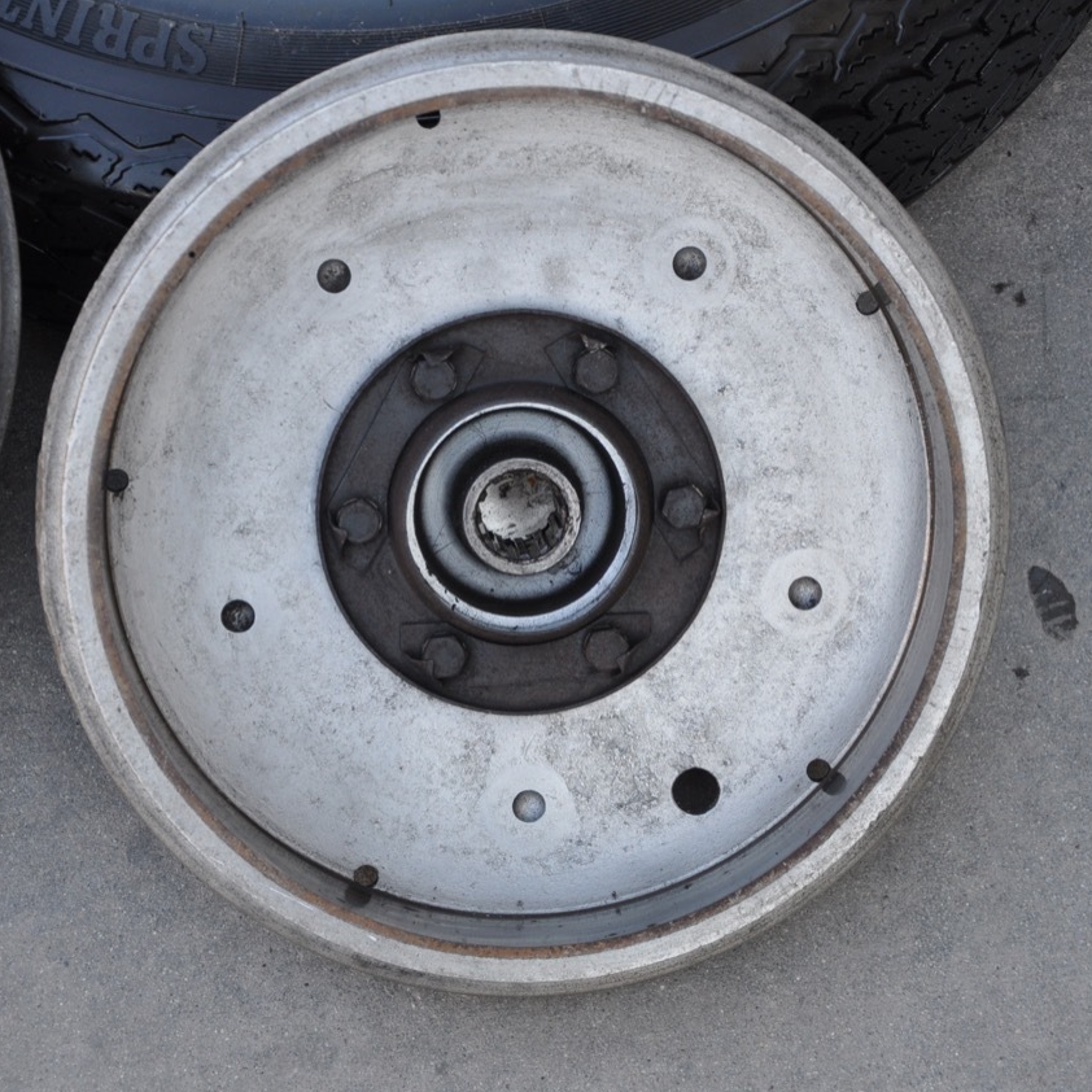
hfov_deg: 14.5
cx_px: 485
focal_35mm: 120
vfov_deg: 14.5
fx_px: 4283
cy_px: 550
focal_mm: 62
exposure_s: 1/100
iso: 400
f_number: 5.3
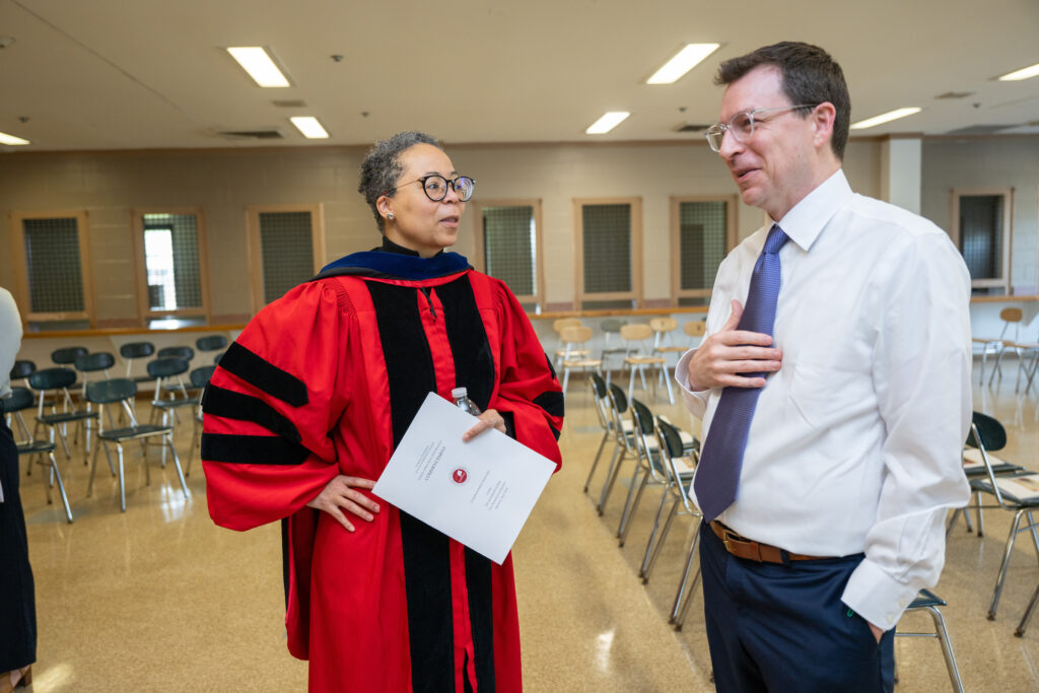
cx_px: 520
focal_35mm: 30
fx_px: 851
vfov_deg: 44.3
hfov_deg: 62.8
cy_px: 346
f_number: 2.8
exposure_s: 1/125
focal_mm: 29.5
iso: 400
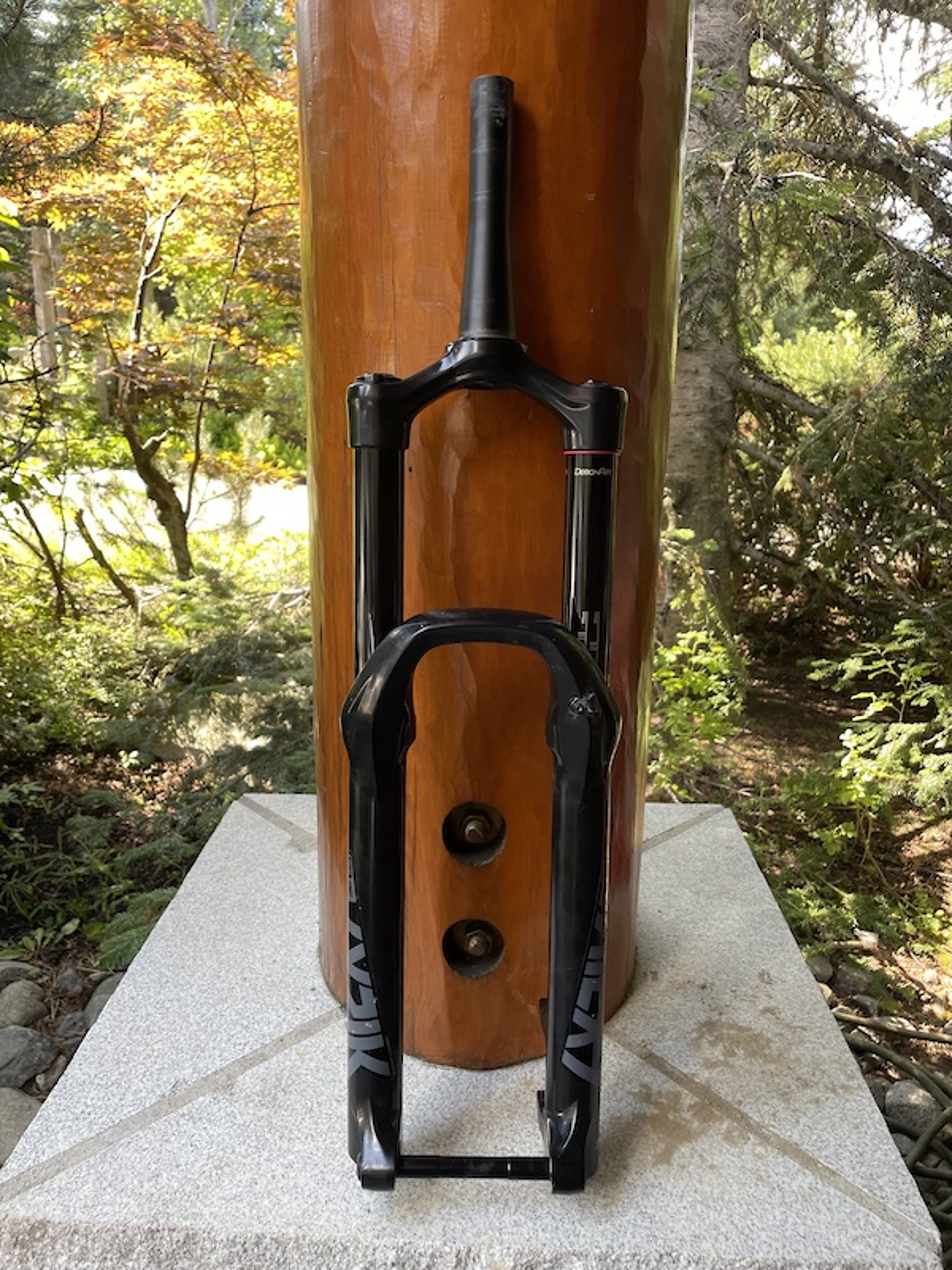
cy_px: 635
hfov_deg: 53.1
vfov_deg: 67.3
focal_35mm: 26
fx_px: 953
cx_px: 476
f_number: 1.6
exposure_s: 1/121
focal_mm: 4.2
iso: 50
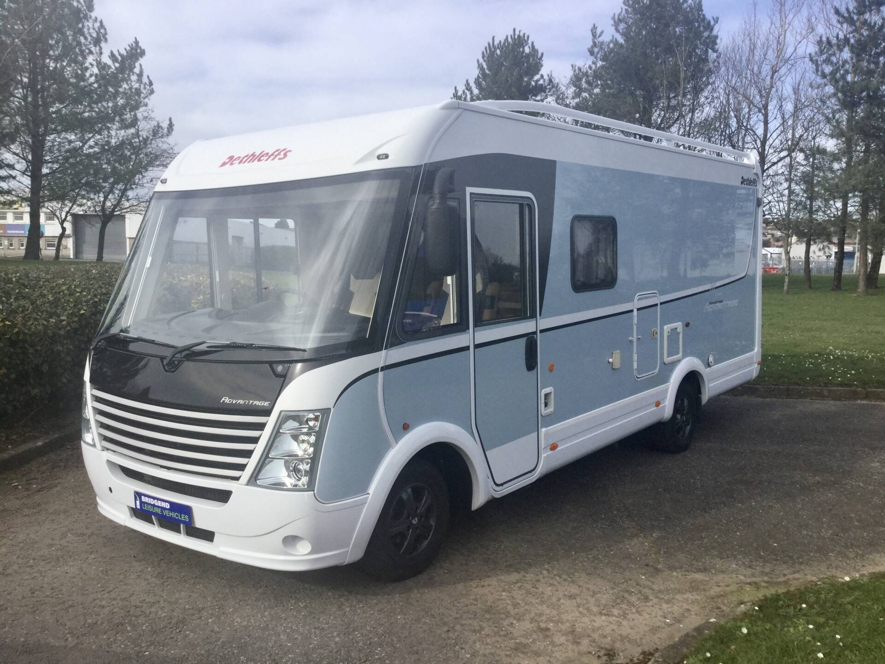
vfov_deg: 45.4
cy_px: 332
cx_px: 442
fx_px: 793
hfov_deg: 58.4
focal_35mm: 31
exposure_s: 1/1018
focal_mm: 3.3
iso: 25
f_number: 2.4
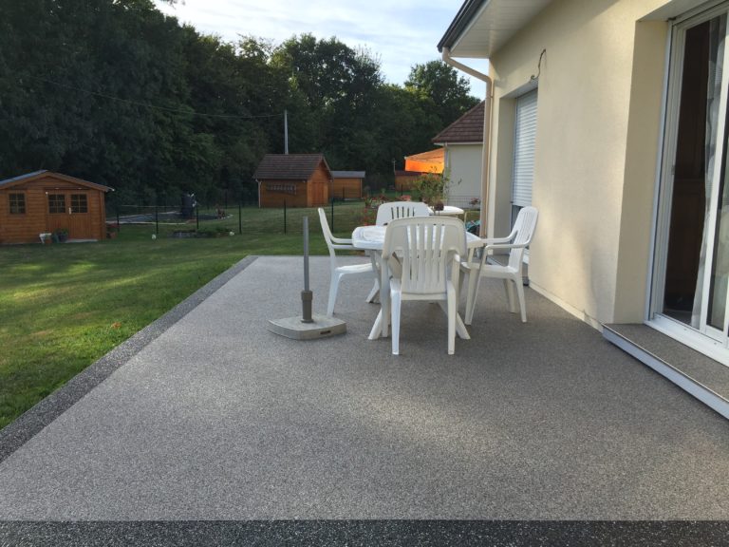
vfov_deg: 48.2
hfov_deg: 61.7
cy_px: 274
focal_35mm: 29
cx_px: 364
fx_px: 611
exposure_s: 1/659
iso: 32
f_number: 2.2
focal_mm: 4.15
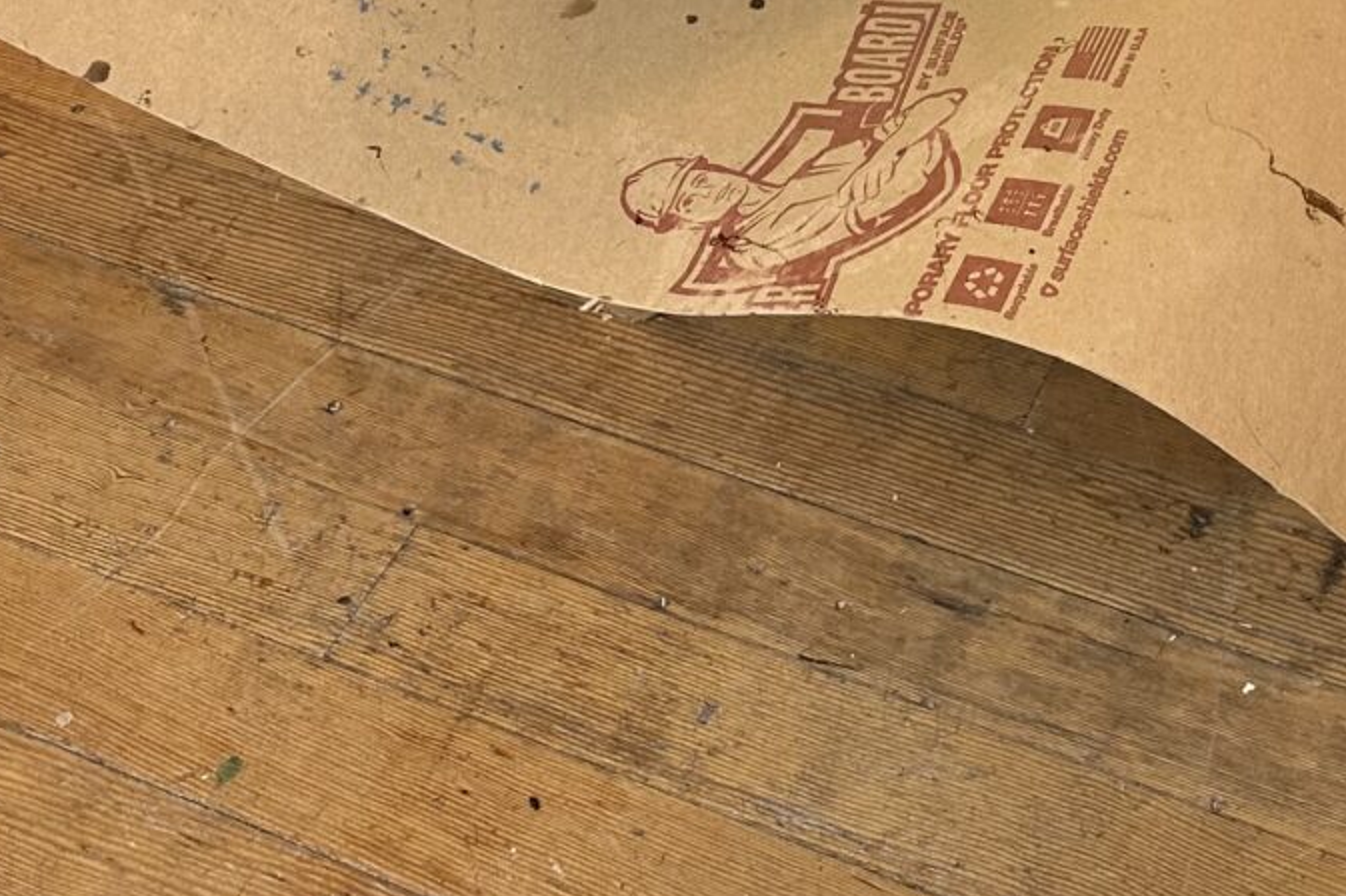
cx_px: 1254
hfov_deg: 25.7
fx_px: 2840
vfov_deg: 14.0
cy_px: -1090
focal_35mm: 76
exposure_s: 1/139
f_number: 1.78
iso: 80
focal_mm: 6.86
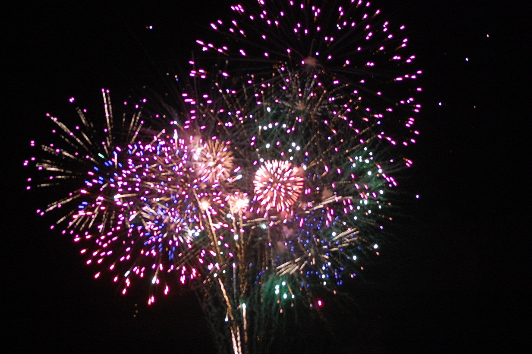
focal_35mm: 101
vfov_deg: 13.6
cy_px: 152
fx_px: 1486
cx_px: 229
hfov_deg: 20.3
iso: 800
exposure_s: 1/25
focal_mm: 55
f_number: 4
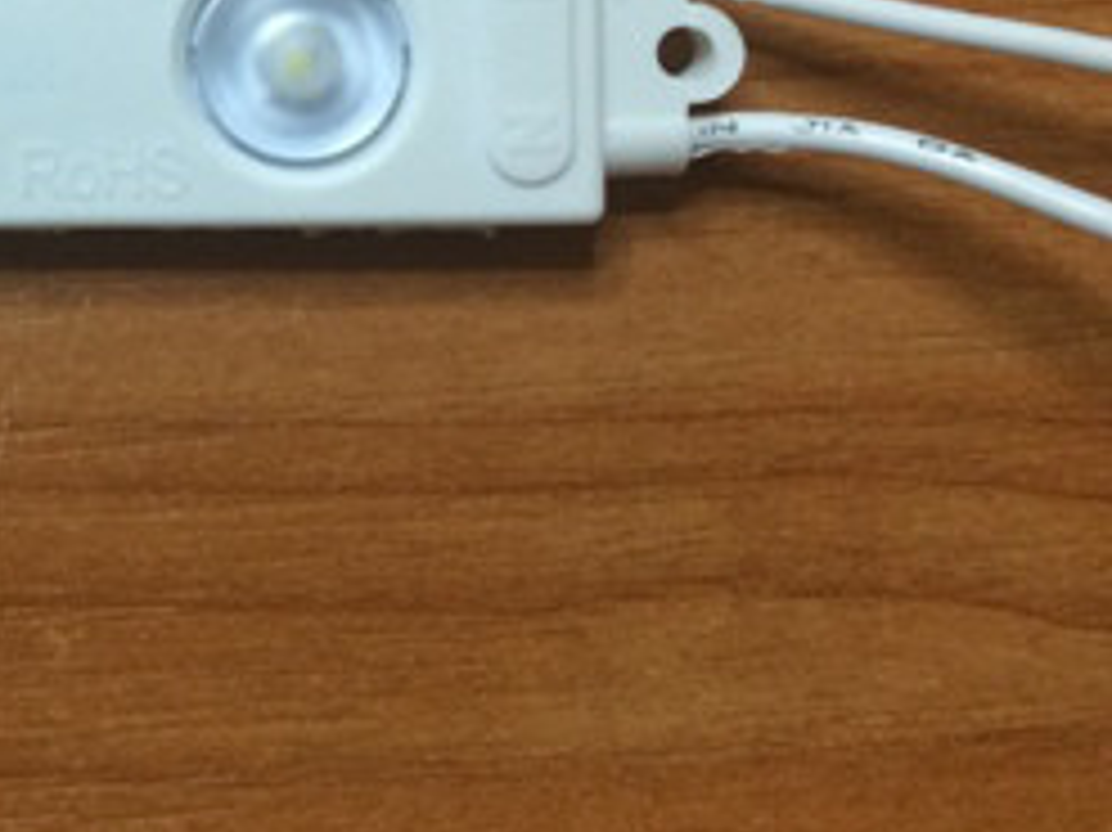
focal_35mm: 69
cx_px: -207
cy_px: -61
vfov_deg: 20.4
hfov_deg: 25.4
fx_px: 2215
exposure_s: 1/33
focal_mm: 4.15
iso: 100
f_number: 2.2
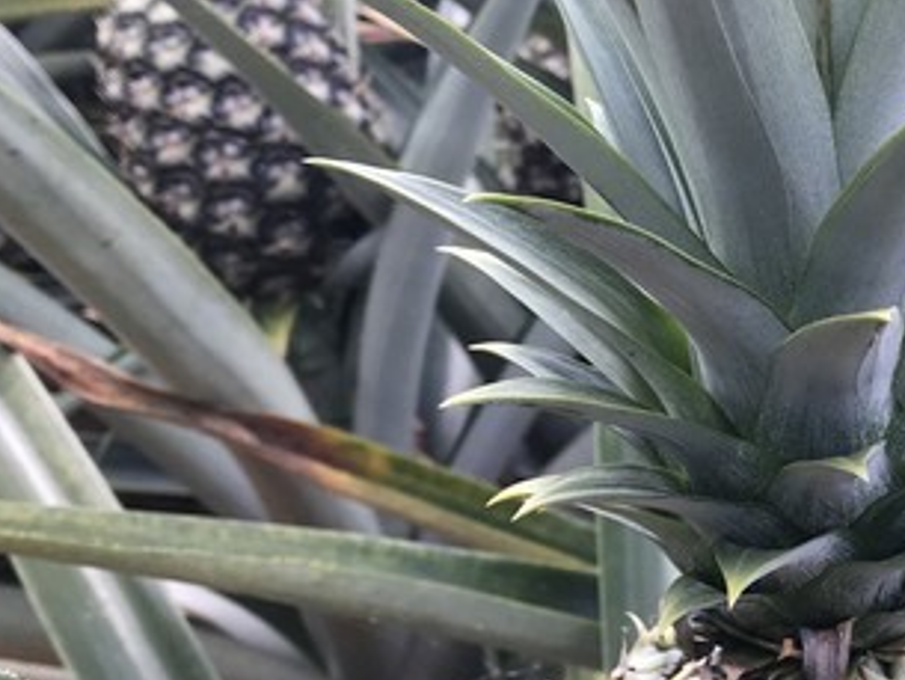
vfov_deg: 26.2
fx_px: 1438
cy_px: 526
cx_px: 771
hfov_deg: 33.5
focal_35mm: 55
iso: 20
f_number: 1.8
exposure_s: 1/381
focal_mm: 3.99
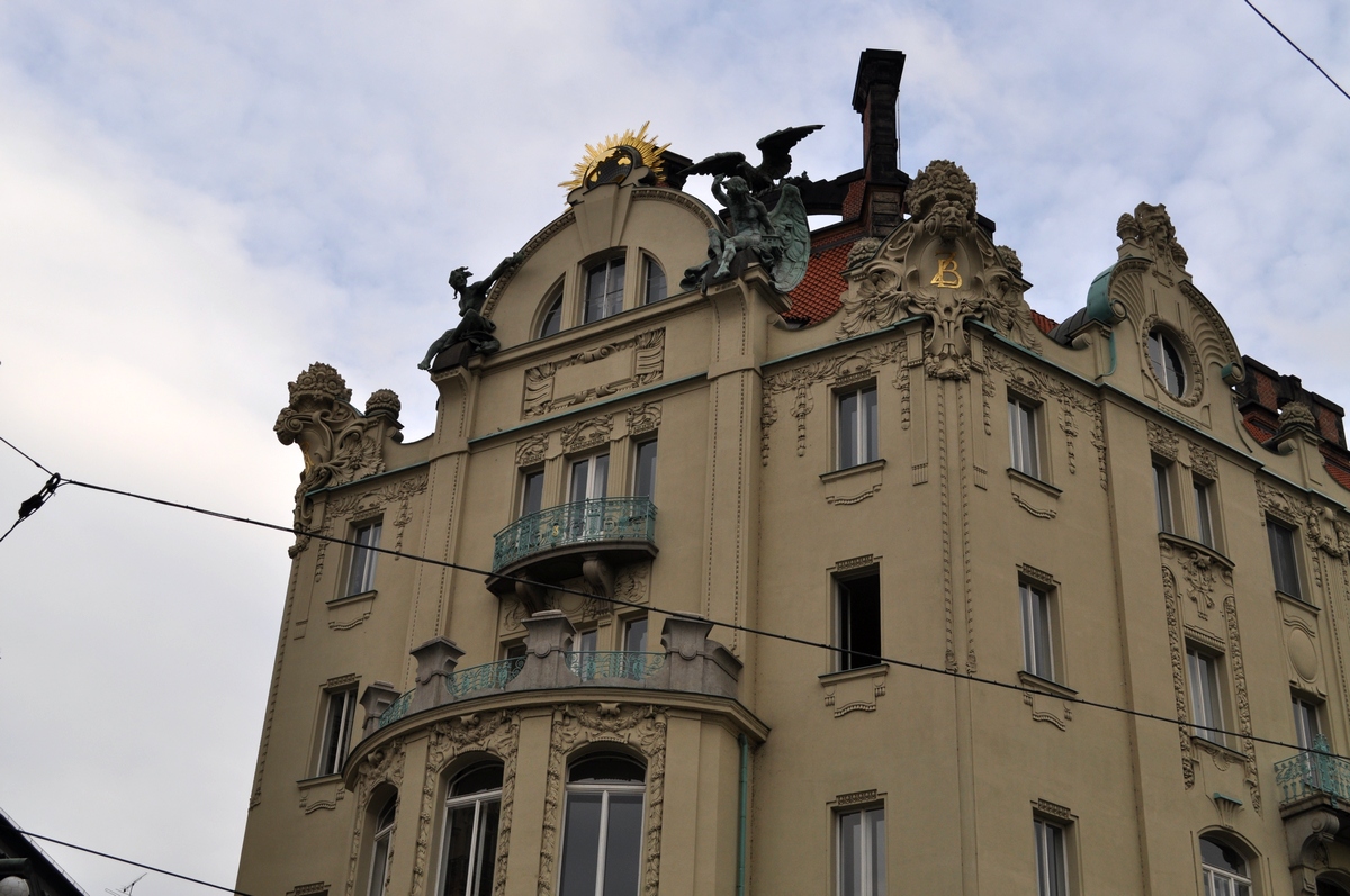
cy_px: 448
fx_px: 1798
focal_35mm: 48
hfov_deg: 41.2
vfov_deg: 28.0
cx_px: 675
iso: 200
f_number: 8
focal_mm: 32
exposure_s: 1/320
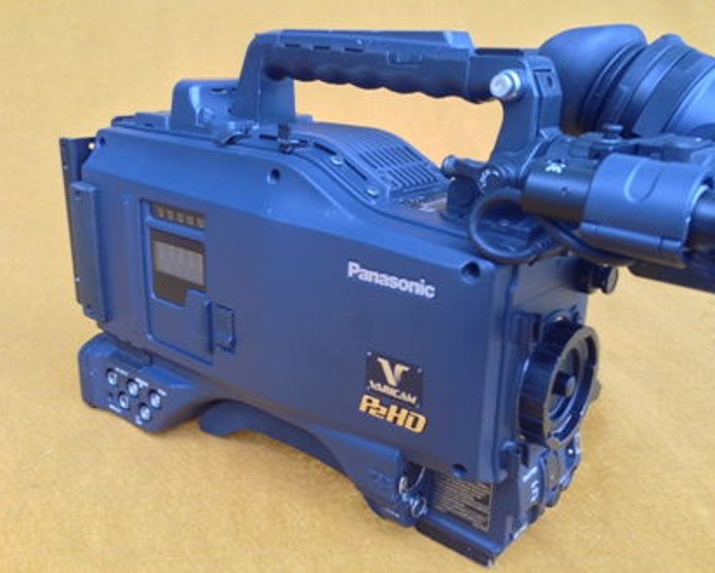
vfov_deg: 42.3
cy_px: 283
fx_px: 741
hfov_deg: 51.5
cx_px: 359
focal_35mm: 35
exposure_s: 1/30
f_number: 2.4
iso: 64
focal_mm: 4.13
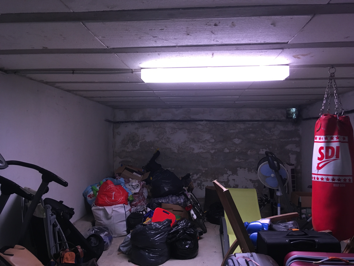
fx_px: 297
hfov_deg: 61.7
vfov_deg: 48.2
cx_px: 177
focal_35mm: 29
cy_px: 133
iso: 160
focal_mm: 4.15
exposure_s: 1/33
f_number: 2.2
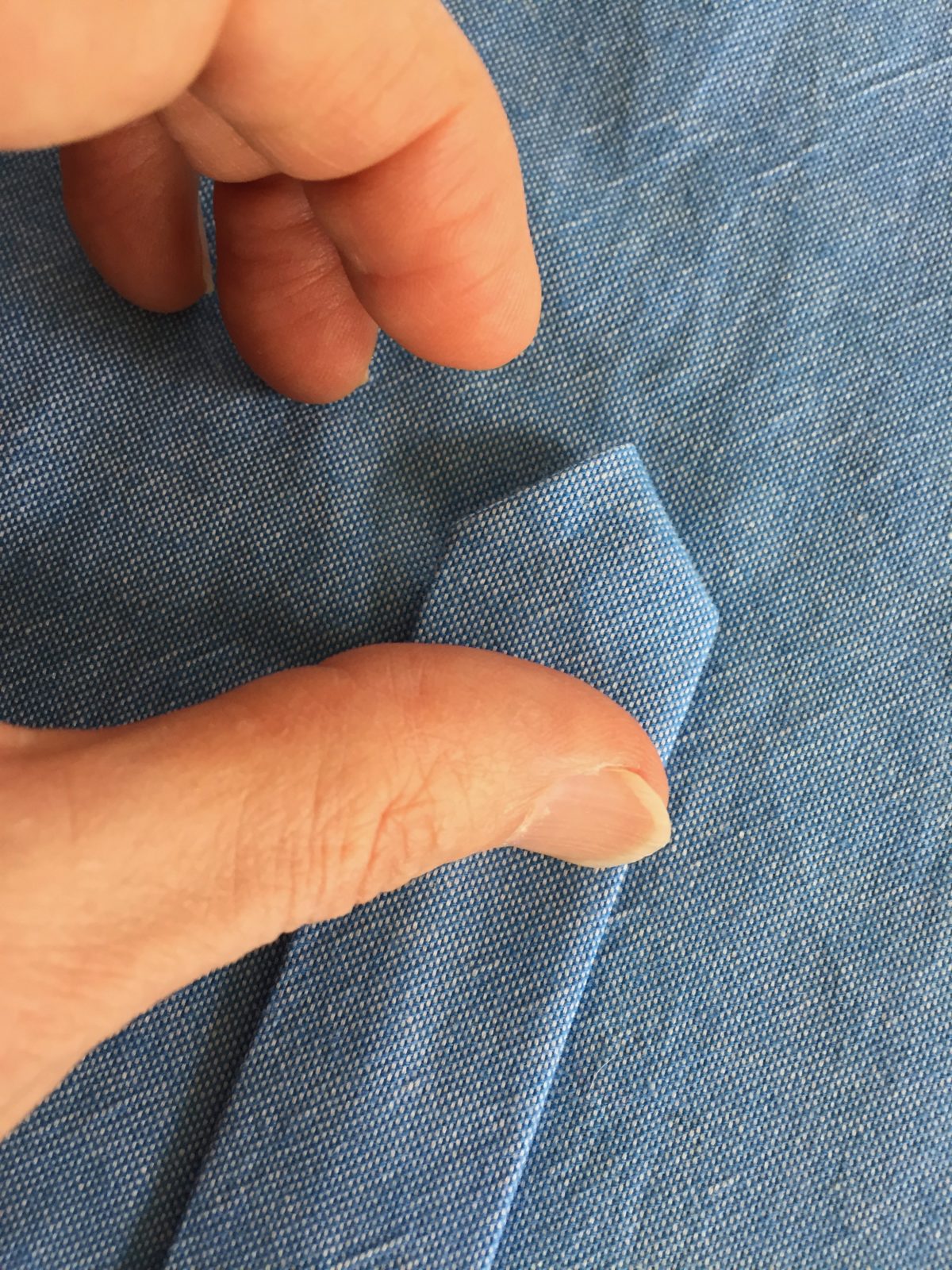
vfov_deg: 61.7
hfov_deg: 48.2
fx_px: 1063
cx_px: 476
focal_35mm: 29
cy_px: 635
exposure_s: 1/30
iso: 64
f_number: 2.2
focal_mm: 4.15
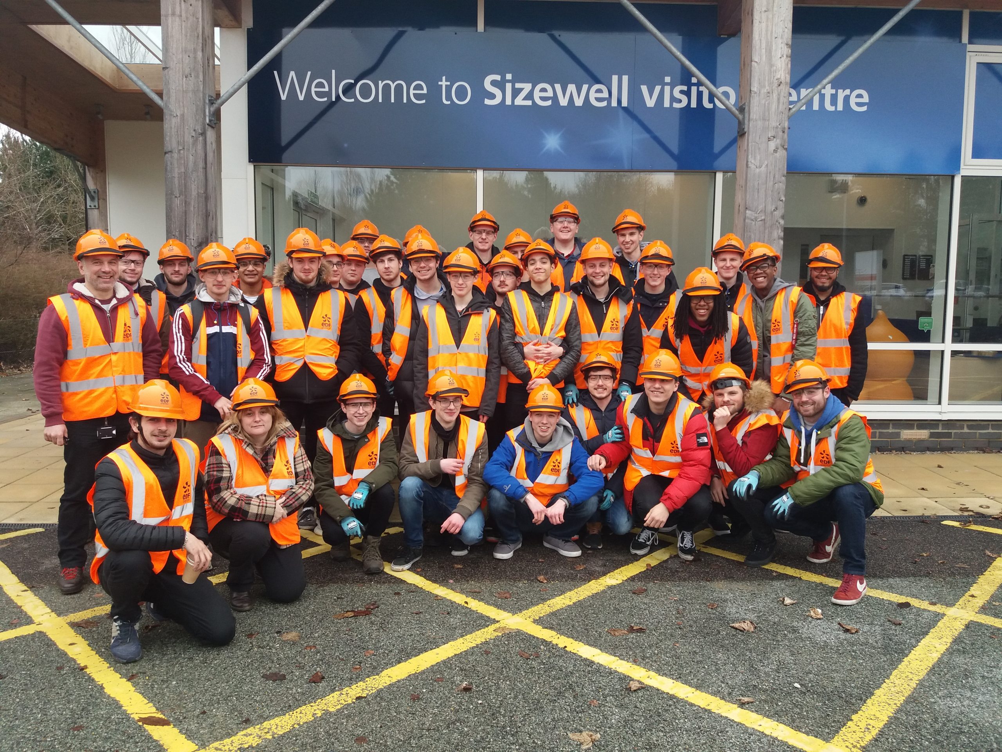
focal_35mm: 28
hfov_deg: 63.4
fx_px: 810
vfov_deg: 49.7
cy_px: 376
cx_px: 501
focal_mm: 3.7
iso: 64
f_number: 1.9
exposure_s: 1/145
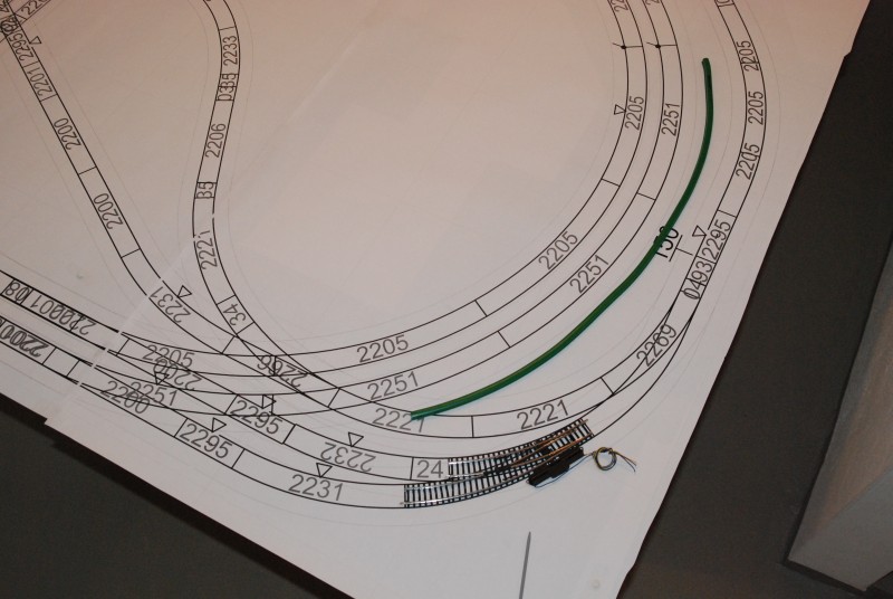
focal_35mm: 36
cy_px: 300
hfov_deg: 53.1
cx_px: 446
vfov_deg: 37.0
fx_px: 894
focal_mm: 24
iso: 1600
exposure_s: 1/60
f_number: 5.6
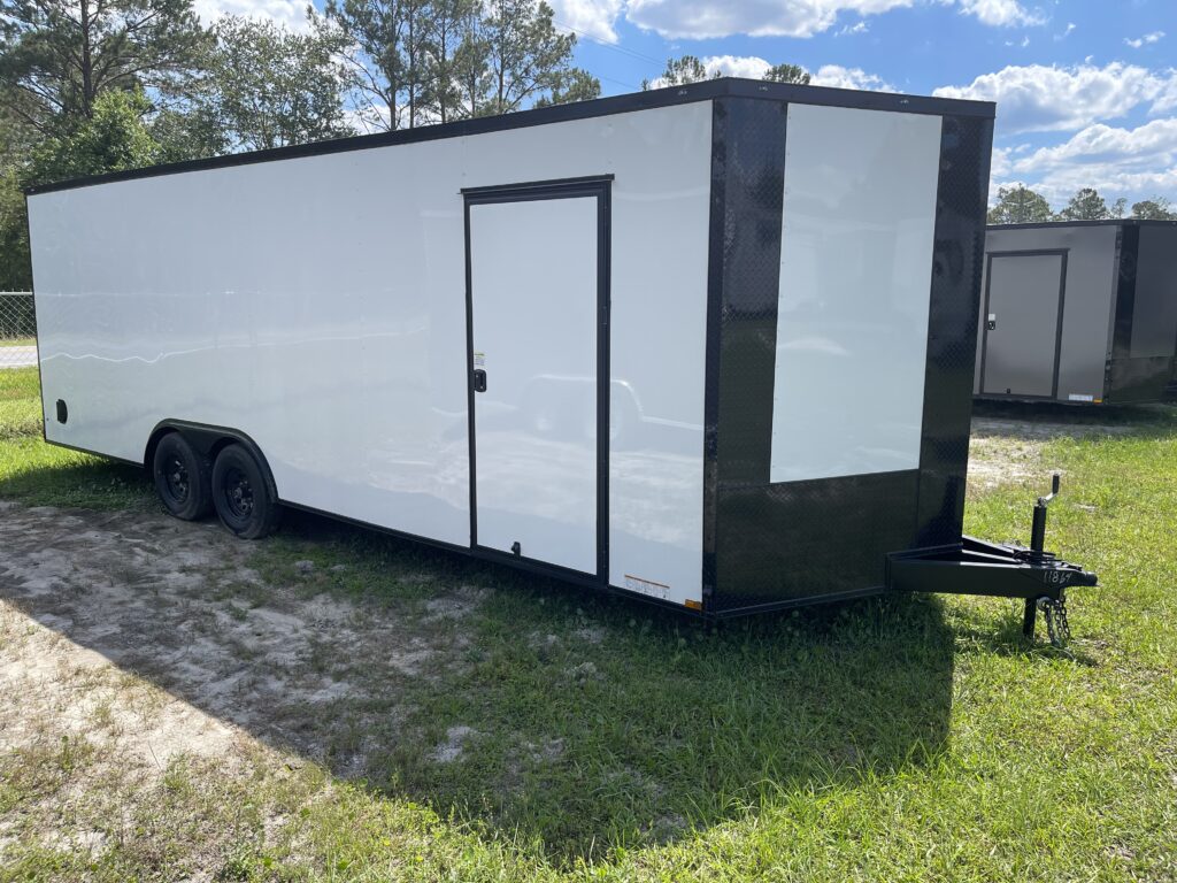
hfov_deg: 69.4
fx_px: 850
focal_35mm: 25
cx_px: 588
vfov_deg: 54.9
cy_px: 442
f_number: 1.6
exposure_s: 1/2049
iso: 32
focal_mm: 5.1
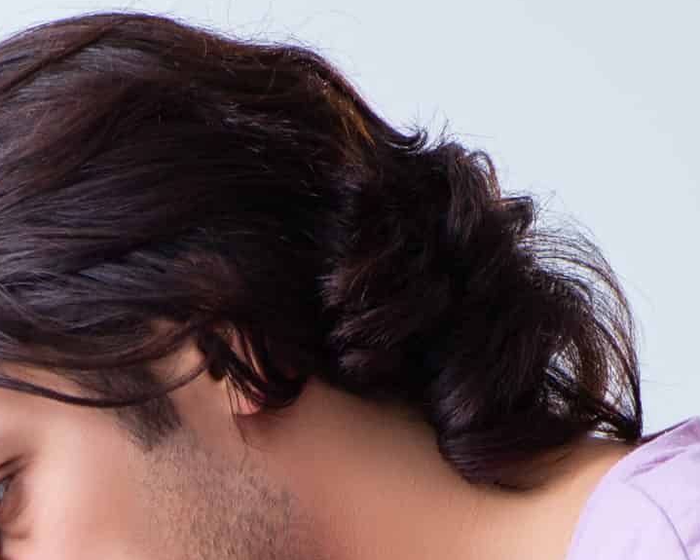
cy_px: 883
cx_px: -262
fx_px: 8182
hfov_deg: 4.9
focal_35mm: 395
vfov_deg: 3.9
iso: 125
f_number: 5
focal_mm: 105
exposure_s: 1/100
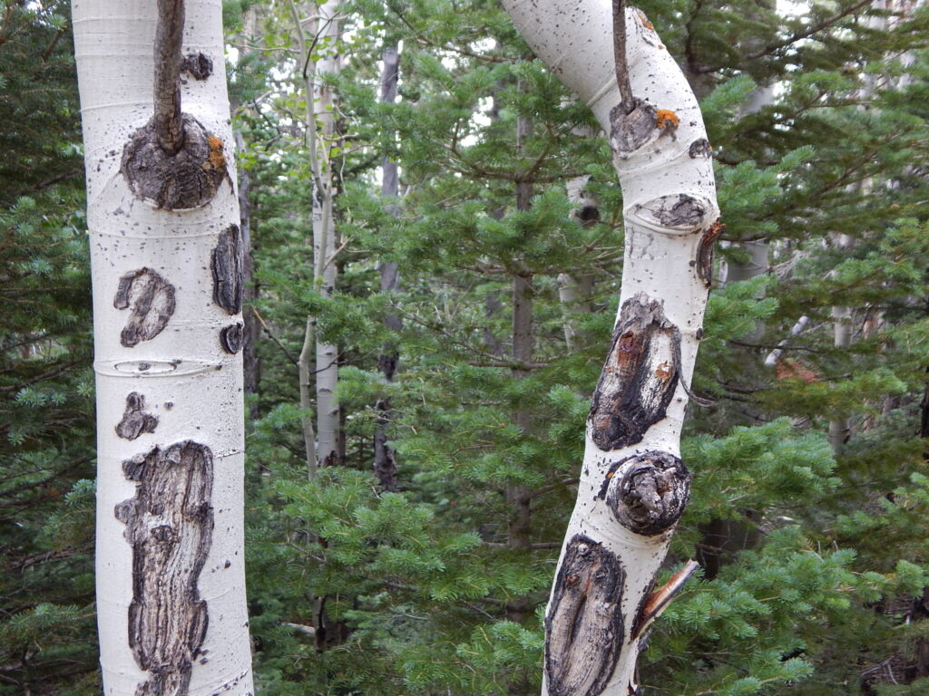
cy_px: 348
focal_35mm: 38
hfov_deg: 49.0
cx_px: 464
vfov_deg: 37.7
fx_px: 1020
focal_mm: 6.8
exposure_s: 1/30
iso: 250
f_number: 3.4
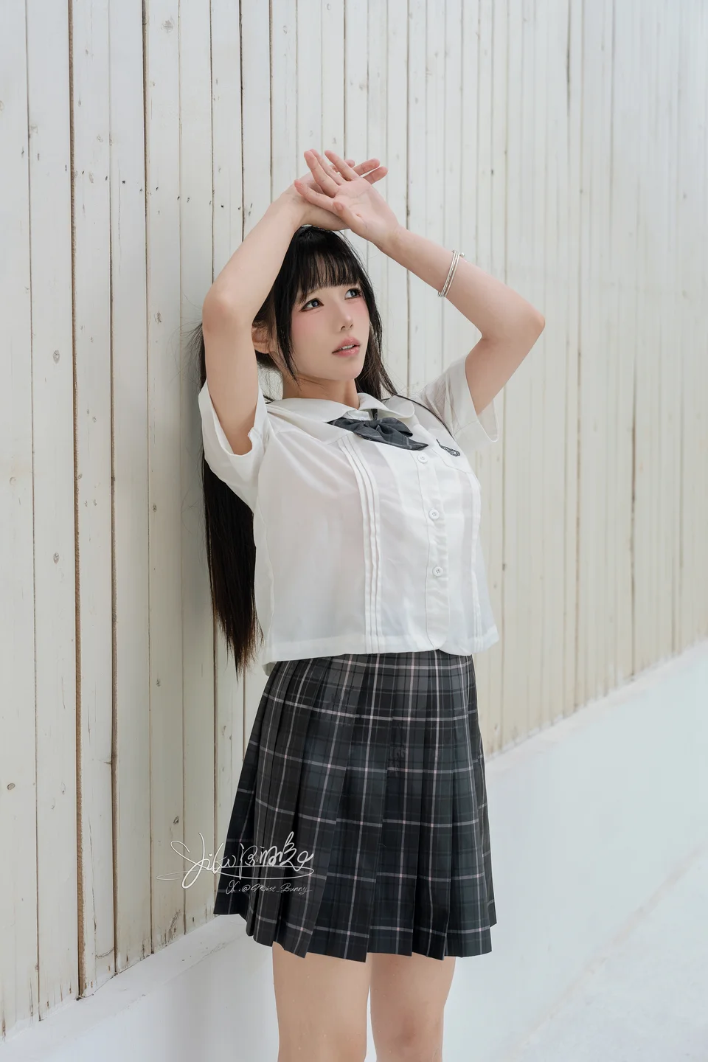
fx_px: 1445
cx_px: 354
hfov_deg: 27.5
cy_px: 531
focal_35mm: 49
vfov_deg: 40.3
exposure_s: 1/100
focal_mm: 49
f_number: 4
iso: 100
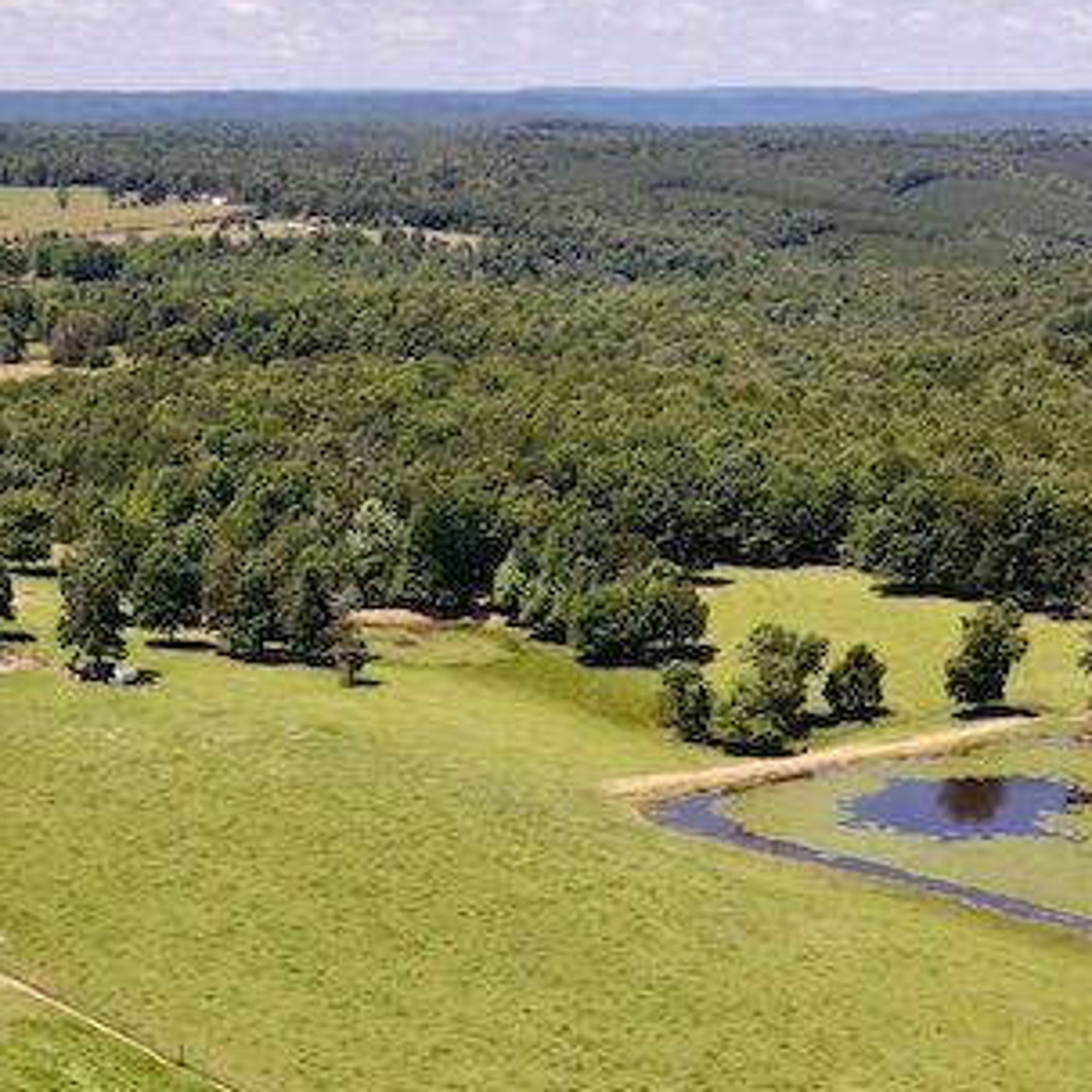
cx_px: 342
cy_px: 1031
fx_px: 1999
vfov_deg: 29.0
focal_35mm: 56
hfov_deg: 30.3
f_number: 2.8
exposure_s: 1/15
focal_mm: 4.5
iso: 200
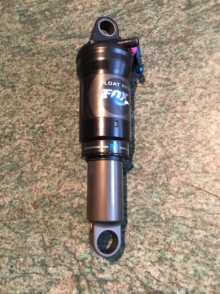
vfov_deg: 61.7
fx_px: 246
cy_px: 147
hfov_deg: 48.2
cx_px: 110
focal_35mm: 29
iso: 125
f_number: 2.2
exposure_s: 1/17
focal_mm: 4.15
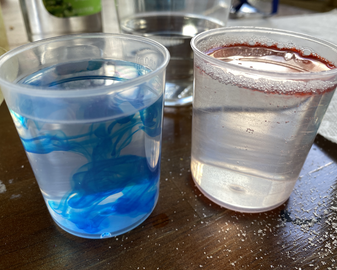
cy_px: 132
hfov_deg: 62.2
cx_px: 171
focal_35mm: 28
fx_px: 279
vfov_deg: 51.5
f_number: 1.8
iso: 50
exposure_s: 1/120
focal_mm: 4.25
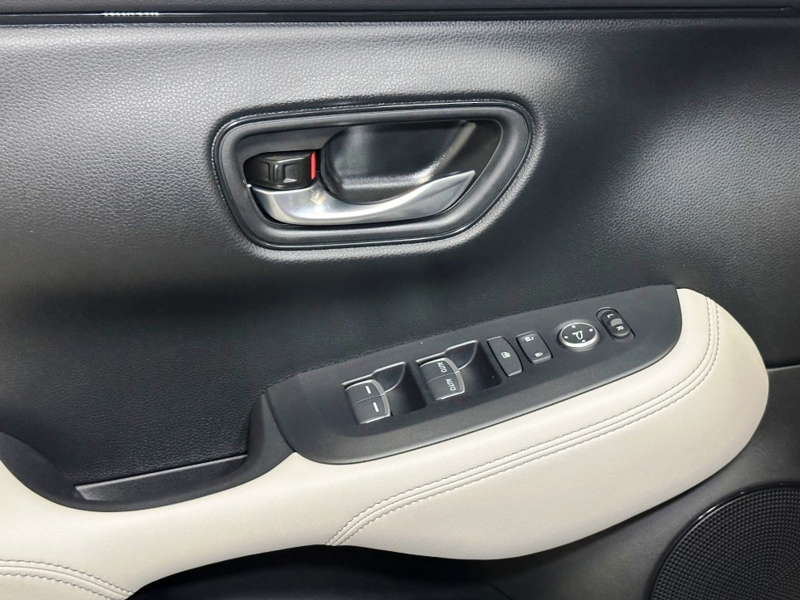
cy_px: 316
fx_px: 1179
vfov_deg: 28.6
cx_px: 423
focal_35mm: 51
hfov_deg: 37.5
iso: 500
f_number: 1.78
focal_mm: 6.86
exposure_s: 1/40
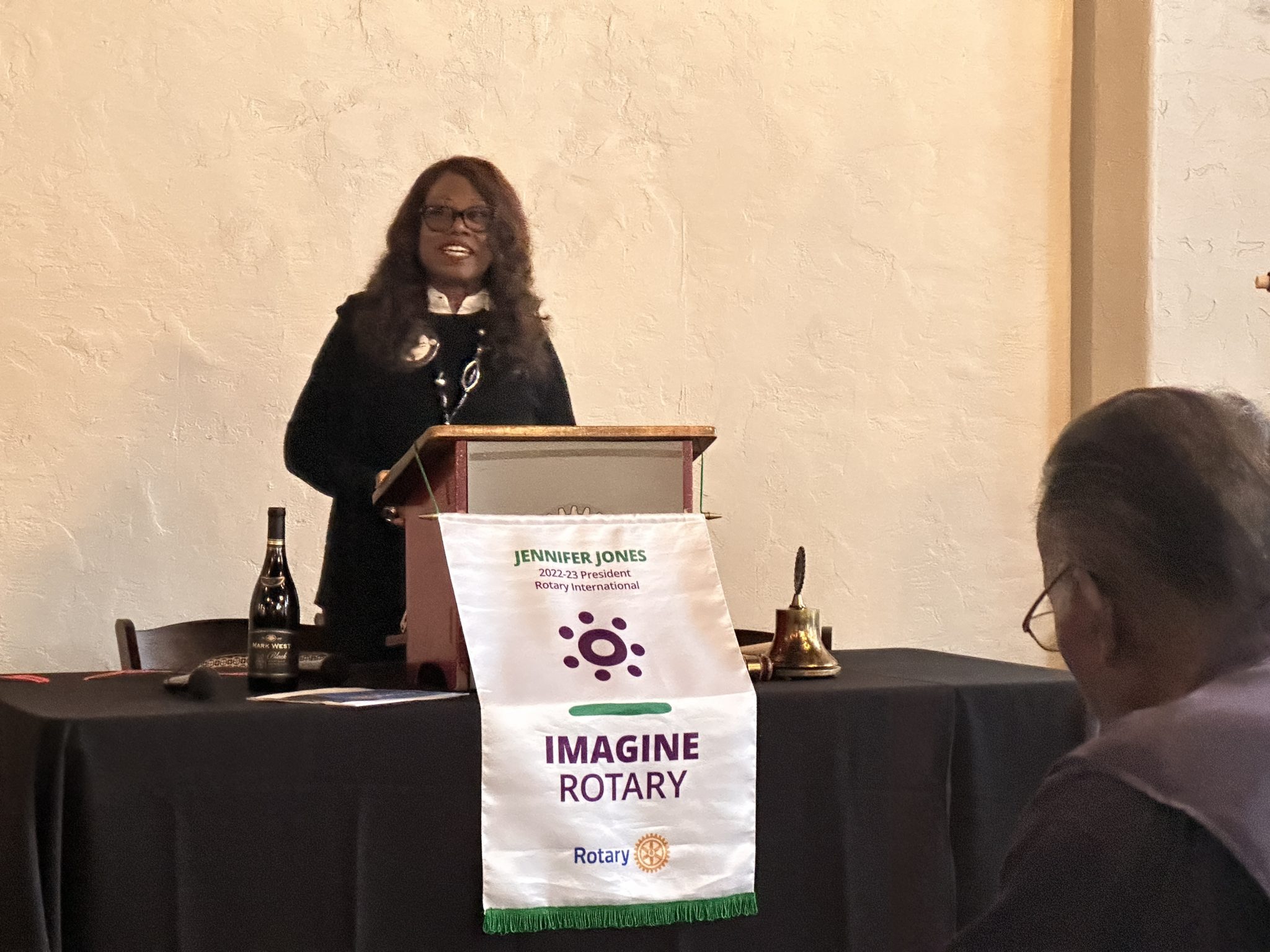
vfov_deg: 19.1
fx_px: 2825
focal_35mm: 77
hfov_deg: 25.3
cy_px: 476
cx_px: 635
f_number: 2.8
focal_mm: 9
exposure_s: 1/41
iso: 1250
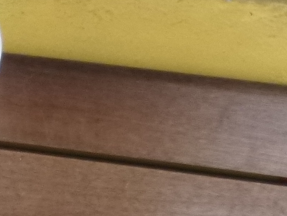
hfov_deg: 7.9
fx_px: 2041
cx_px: -118
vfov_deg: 6.0
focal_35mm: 246
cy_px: 309
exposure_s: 1/80
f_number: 4.5
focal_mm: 6.8
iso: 200
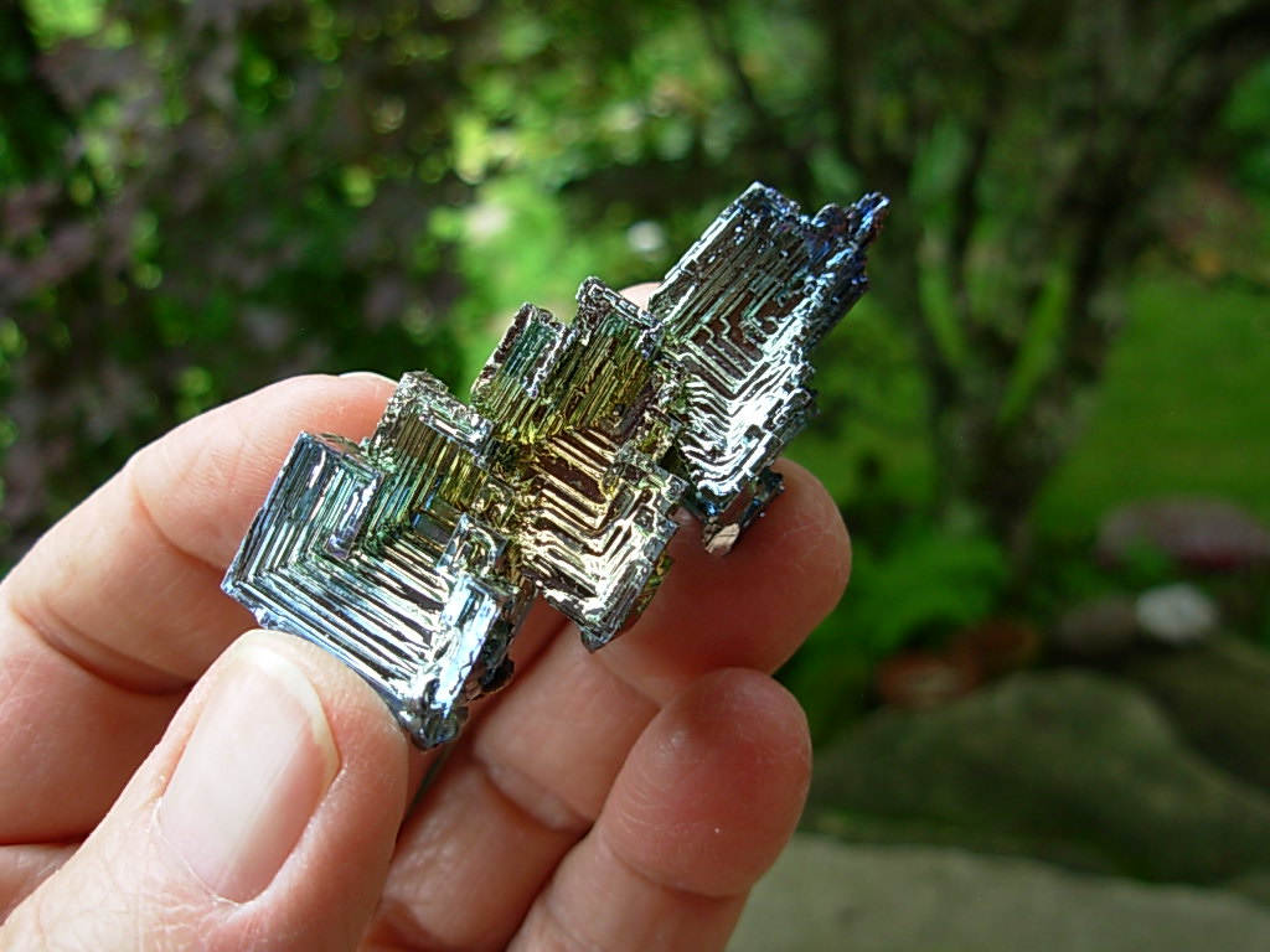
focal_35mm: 38
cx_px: 635
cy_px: 476
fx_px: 1394
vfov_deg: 37.7
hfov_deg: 49.0
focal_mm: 6.3
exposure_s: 1/93.2
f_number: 2.9
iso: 50
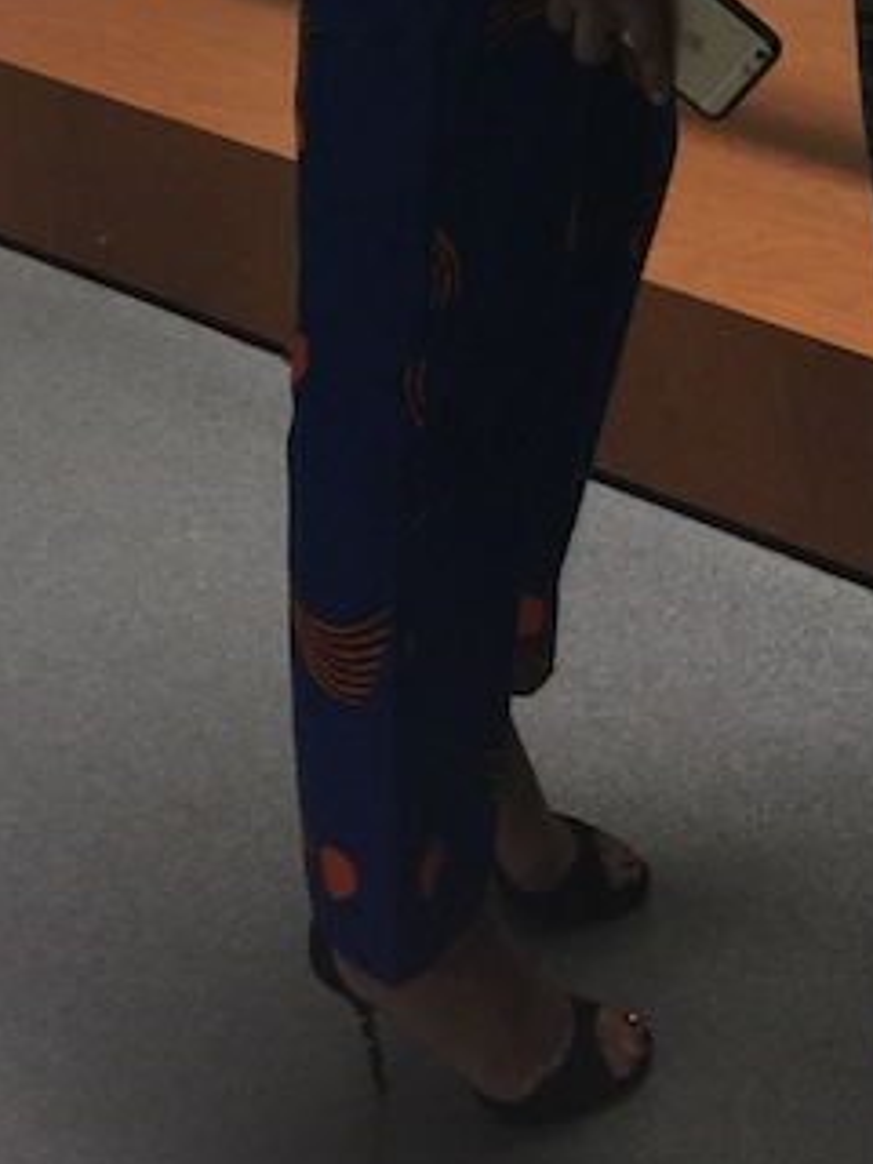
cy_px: -462
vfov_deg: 18.3
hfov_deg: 15.1
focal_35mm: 98
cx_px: 589
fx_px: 3295
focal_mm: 4.15
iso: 64
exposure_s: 1/15
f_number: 2.2
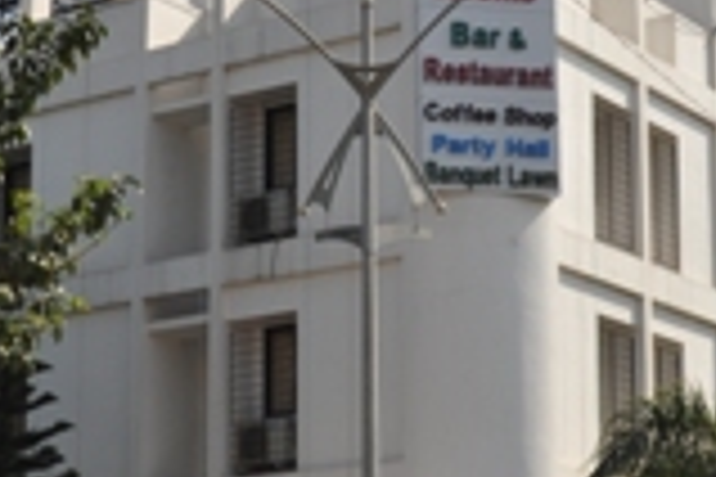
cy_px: 356
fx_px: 2096
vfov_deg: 13.0
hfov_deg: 19.4
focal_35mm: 105
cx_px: 423
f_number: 13
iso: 200
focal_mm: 25
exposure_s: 1/200
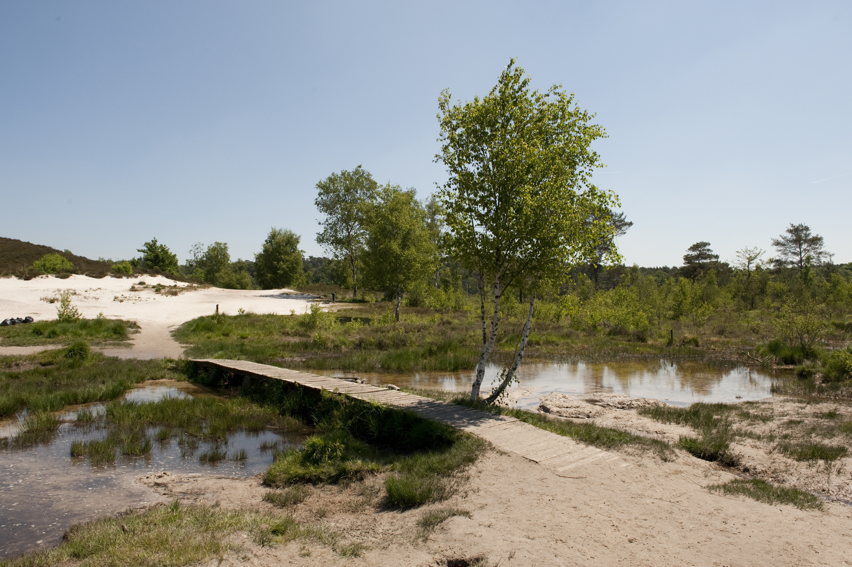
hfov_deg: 73.8
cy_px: 284
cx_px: 426
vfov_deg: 53.1
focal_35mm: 24
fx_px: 568
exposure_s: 1/800
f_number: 10
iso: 500
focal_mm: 24
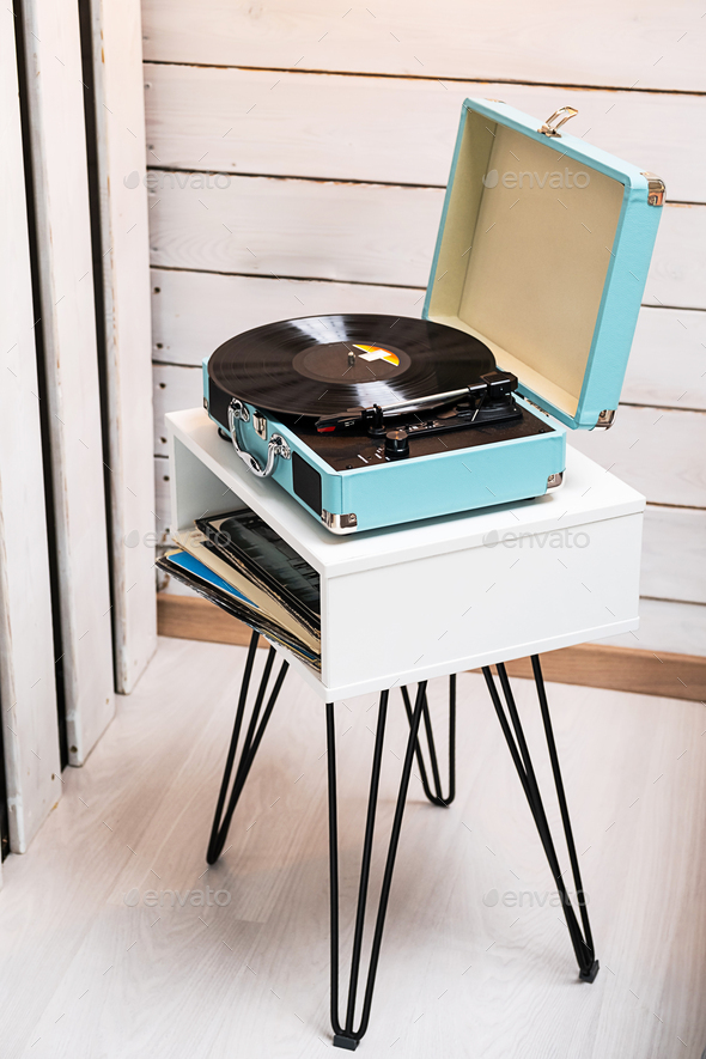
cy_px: 530
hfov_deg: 18.2
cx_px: 353
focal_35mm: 75
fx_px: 2206
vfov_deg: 27.0
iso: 400
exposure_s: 1/60
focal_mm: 50
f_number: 4
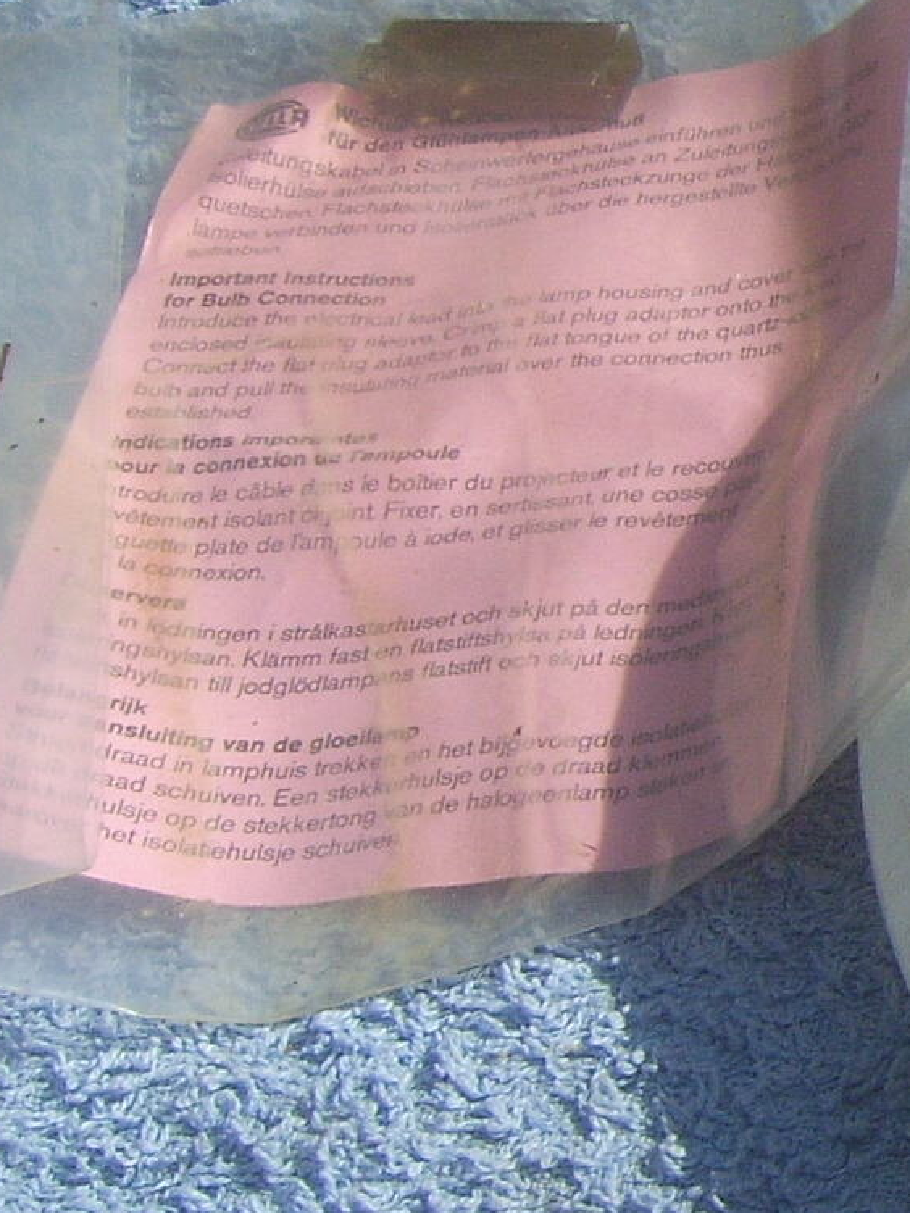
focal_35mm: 131
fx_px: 4592
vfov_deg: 15.0
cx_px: 1915
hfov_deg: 10.3
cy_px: 319
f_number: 6.4
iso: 50
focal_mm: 7.8
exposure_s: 1/250
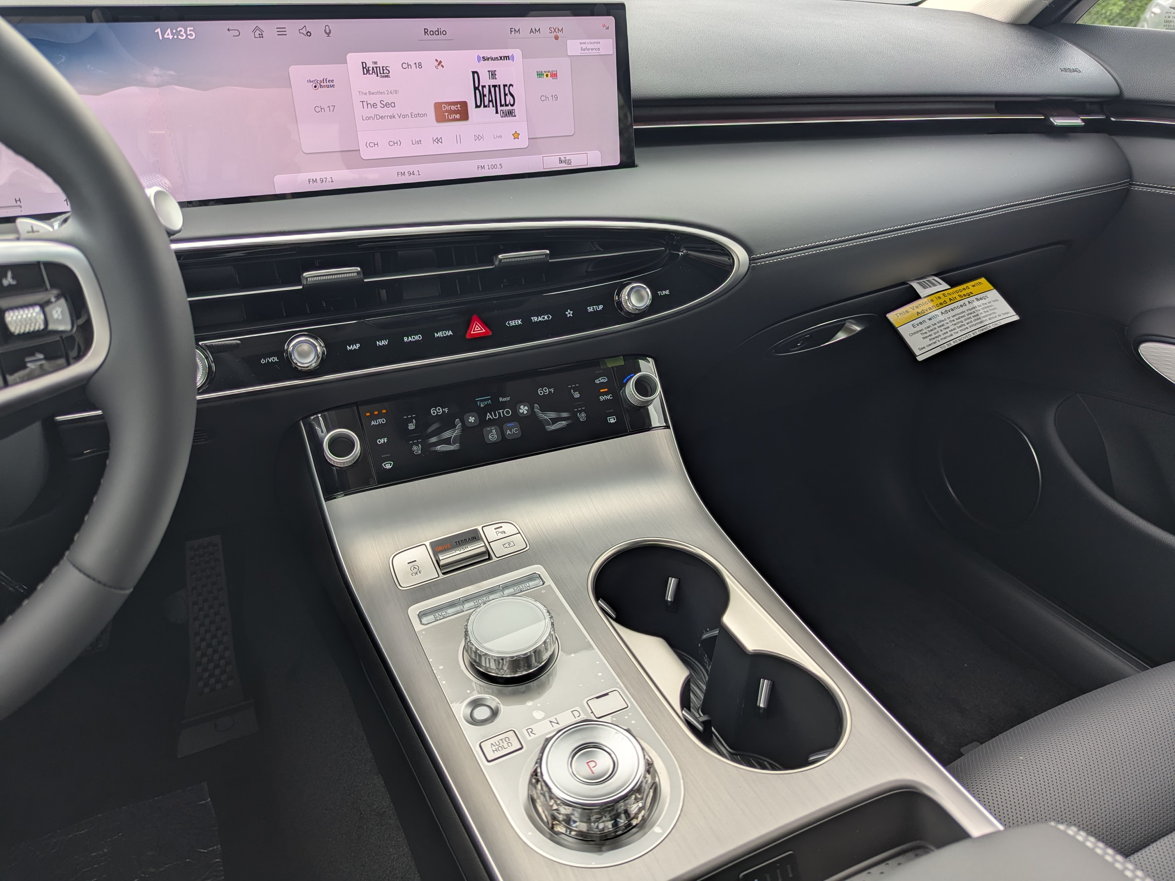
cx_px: 588
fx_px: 815
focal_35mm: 24
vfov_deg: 56.8
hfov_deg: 71.6
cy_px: 440
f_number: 1.85
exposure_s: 1/547
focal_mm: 6.81
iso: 41
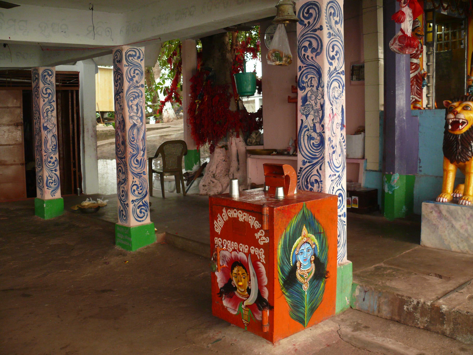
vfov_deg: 40.7
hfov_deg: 52.6
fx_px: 478
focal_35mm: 35
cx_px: 236
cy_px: 178
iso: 200
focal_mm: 7.4
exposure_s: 1/80
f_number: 2.8
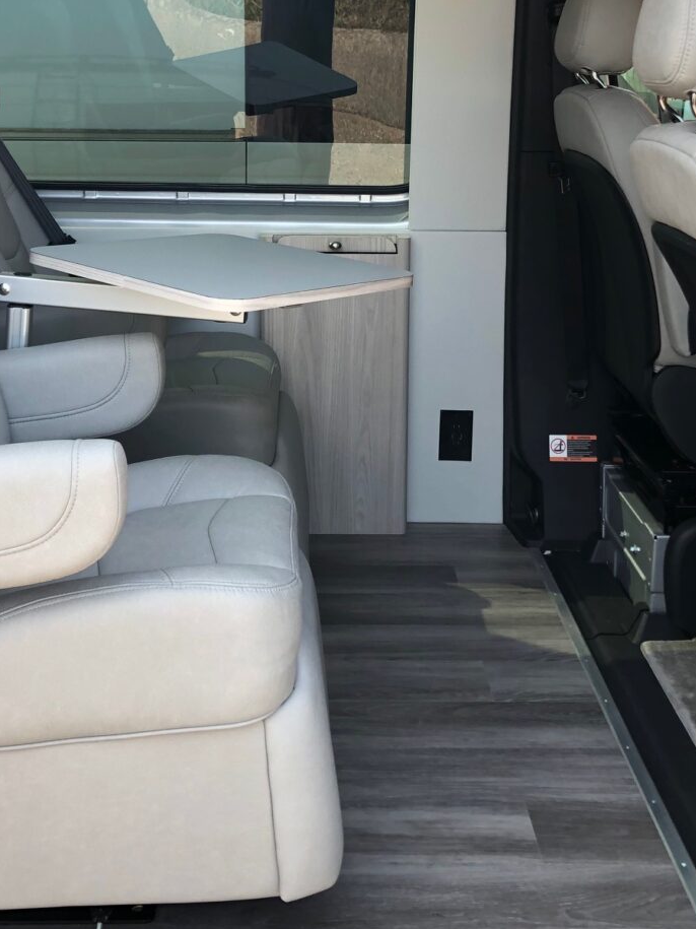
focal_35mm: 47
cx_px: 289
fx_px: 1260
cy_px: 225
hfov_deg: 30.8
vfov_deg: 39.3
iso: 20
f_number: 1.8
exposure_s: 1/203
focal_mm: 3.99
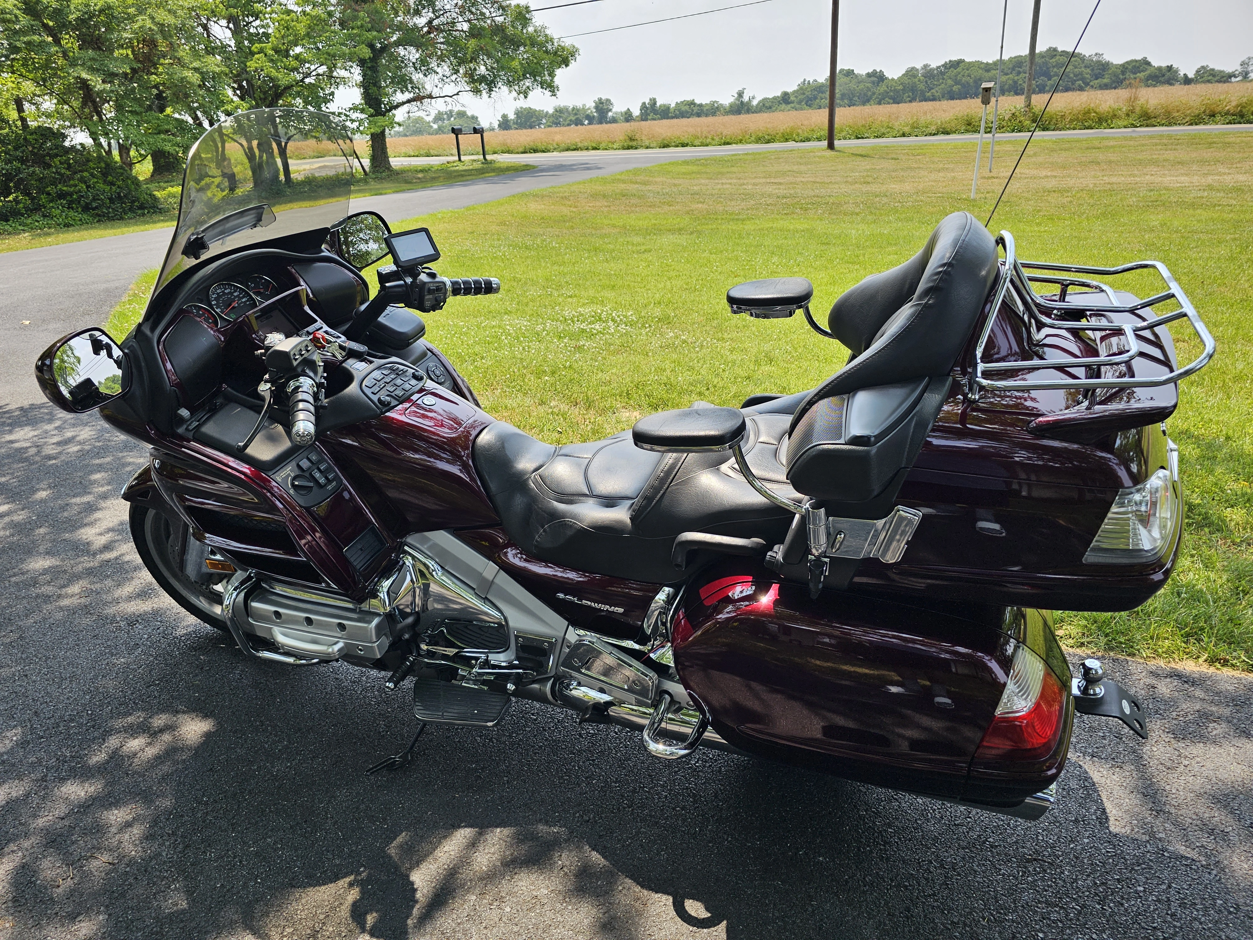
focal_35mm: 23
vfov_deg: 58.9
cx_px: 626
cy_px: 470
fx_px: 833
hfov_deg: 73.9
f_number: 1.7
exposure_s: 1/257
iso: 10
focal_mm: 6.3
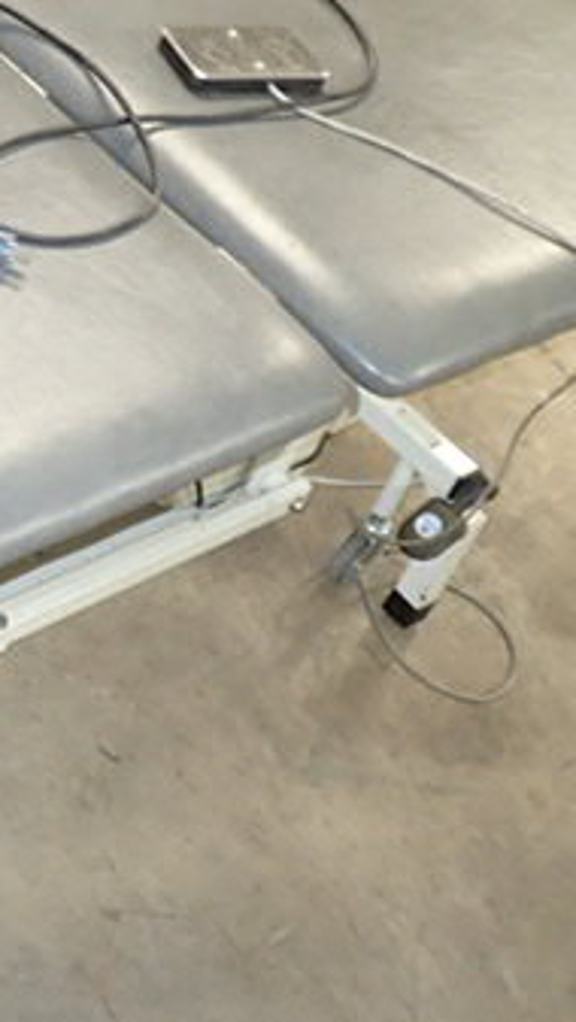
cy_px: 437
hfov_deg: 18.1
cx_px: -176
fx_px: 1681
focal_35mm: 62
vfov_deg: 33.8
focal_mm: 5.5
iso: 640
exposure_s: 1/30
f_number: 2.3
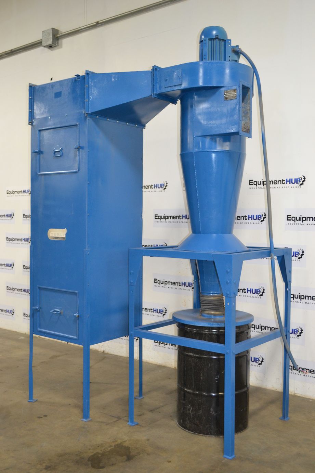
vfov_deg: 49.6
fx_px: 512
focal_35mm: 39
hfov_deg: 34.2
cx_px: 158
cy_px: 236
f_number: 4.2
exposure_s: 1/60
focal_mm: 26
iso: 1000
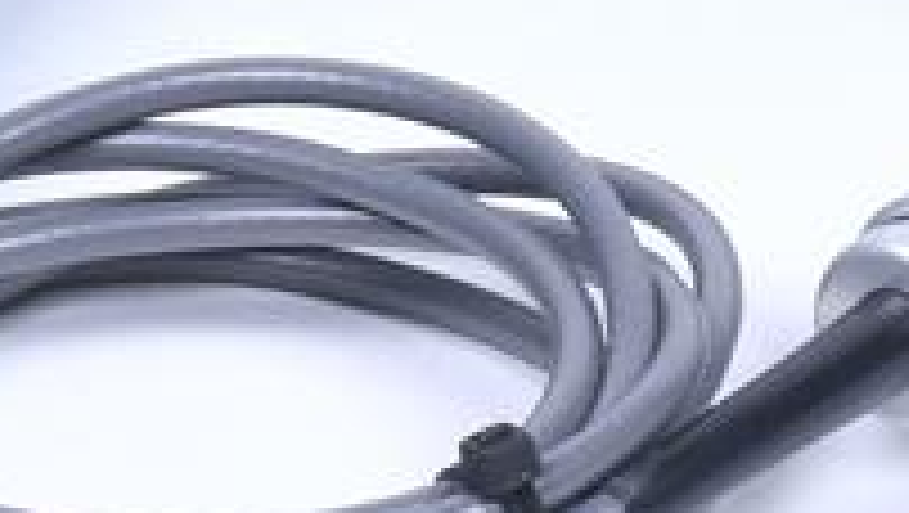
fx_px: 5403
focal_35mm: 224
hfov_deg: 9.6
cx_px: 576
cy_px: 36
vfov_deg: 5.4
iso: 200
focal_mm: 48
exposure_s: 1/200
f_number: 16
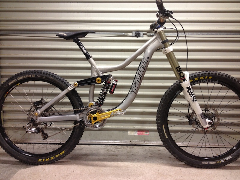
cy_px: 90
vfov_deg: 40.7
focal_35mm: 35
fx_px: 243
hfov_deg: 52.6
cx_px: 120
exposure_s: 1/20
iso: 64
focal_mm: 4.28
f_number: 2.4
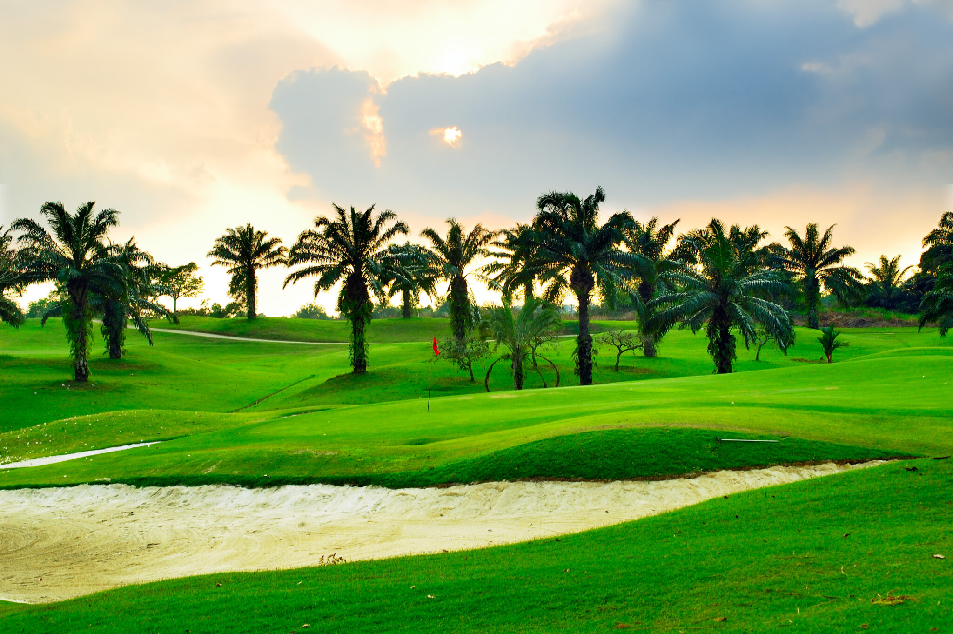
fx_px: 1230
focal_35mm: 46
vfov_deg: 28.9
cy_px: 317
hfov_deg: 42.4
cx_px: 476
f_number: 8
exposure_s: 1/20
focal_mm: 31
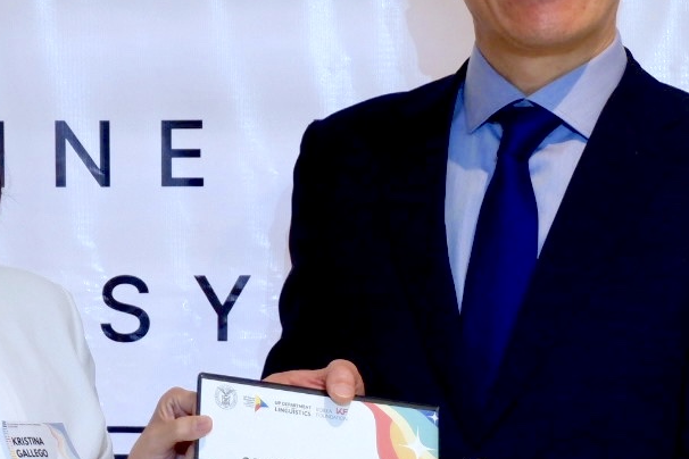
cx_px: 490
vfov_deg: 11.1
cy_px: 293
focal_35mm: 123
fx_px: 2354
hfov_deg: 16.6
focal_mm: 28.2
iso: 1000
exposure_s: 1/50
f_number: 4.5
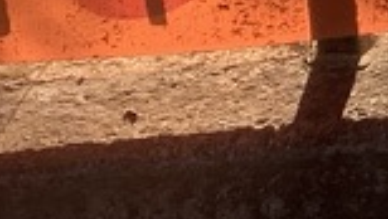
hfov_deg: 10.2
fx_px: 1936
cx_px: 887
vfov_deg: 5.8
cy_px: -554
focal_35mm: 188
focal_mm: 4.25
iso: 25
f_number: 1.8
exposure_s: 1/229
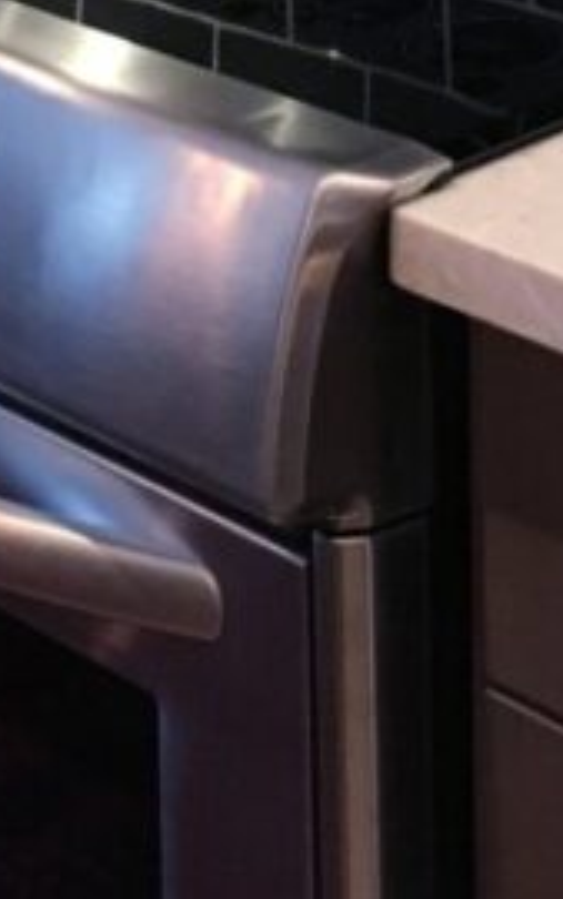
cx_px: 580
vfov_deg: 15.7
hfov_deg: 10.6
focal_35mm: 123
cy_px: -413
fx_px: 3016
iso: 160
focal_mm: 4.15
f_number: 2.2
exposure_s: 1/30
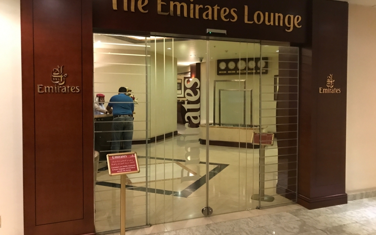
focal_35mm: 30
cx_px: 186
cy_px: 104
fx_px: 307
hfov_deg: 62.9
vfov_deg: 41.8
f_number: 1.8
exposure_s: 1/6
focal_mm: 3.99
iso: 100
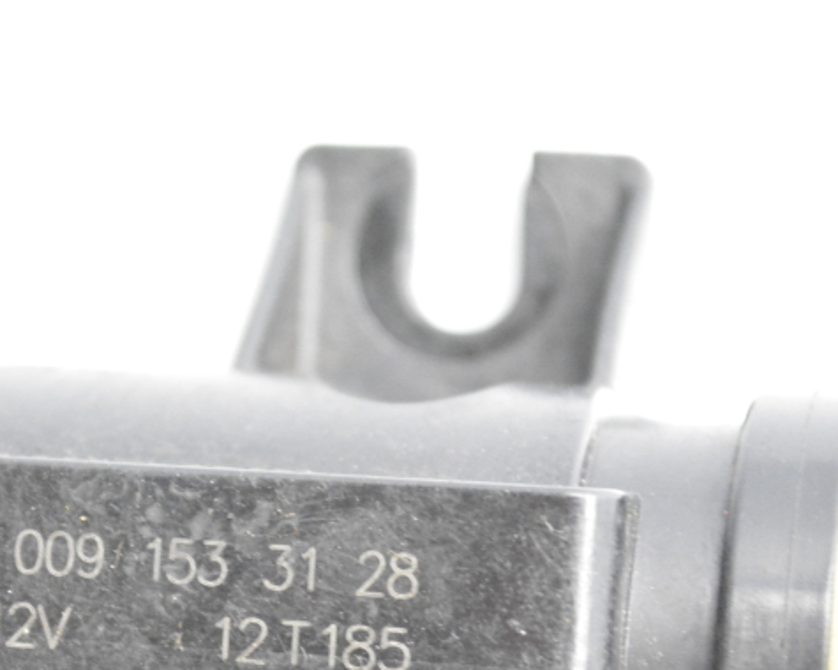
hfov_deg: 11.5
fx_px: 4142
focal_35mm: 167
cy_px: 592
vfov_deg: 9.2
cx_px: 270
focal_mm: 55
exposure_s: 1/80
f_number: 5.6
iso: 6400
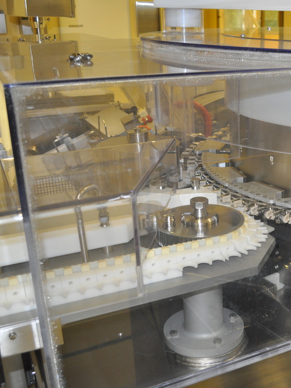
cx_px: 273
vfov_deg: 39.6
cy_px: 195
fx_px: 538
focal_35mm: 48
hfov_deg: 28.8
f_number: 3.8
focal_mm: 22
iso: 800
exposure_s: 1/60
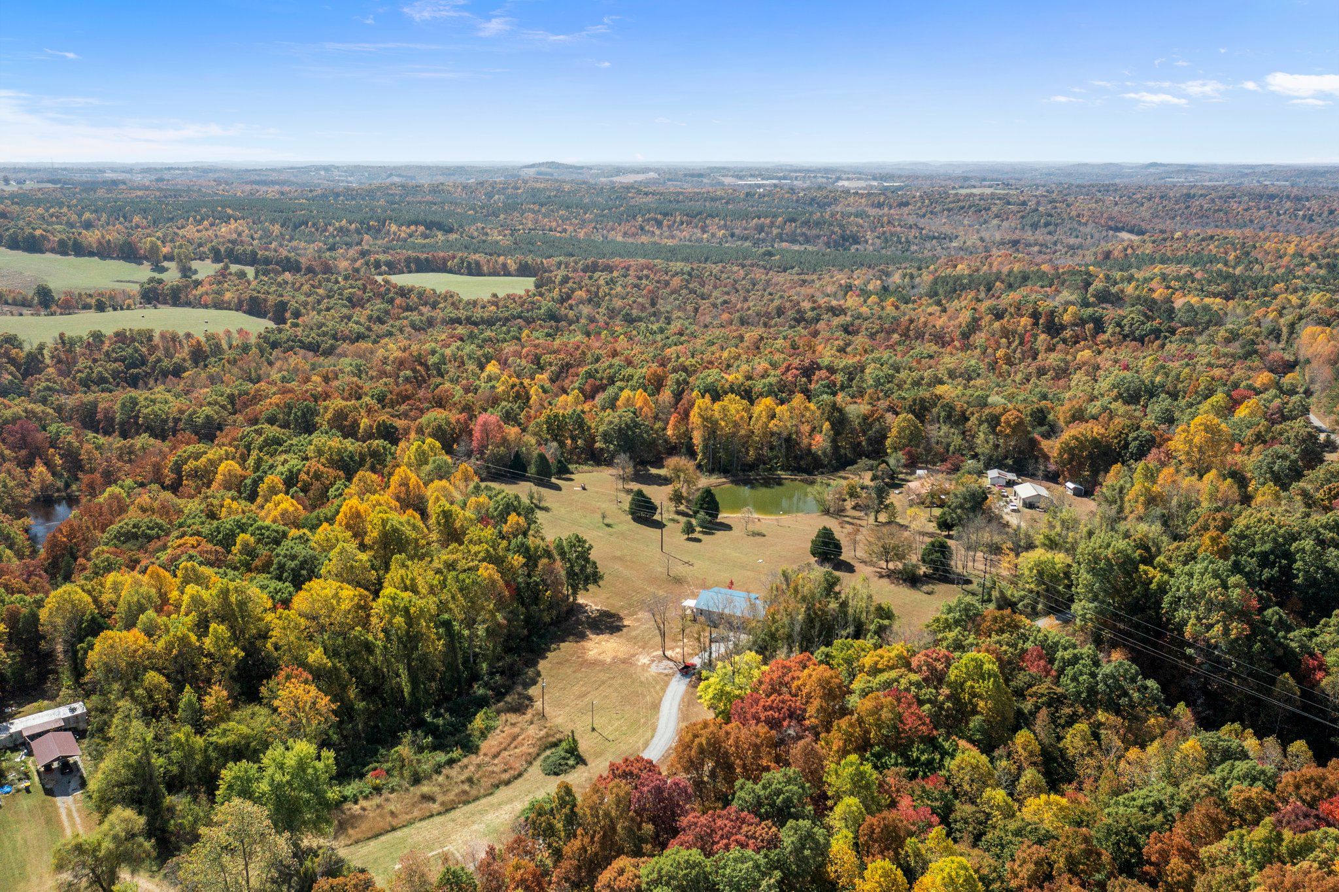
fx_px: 1041
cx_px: 670
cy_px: 446
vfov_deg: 46.4
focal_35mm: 28
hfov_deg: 65.5
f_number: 3.5
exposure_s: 1/120
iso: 100
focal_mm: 10.26
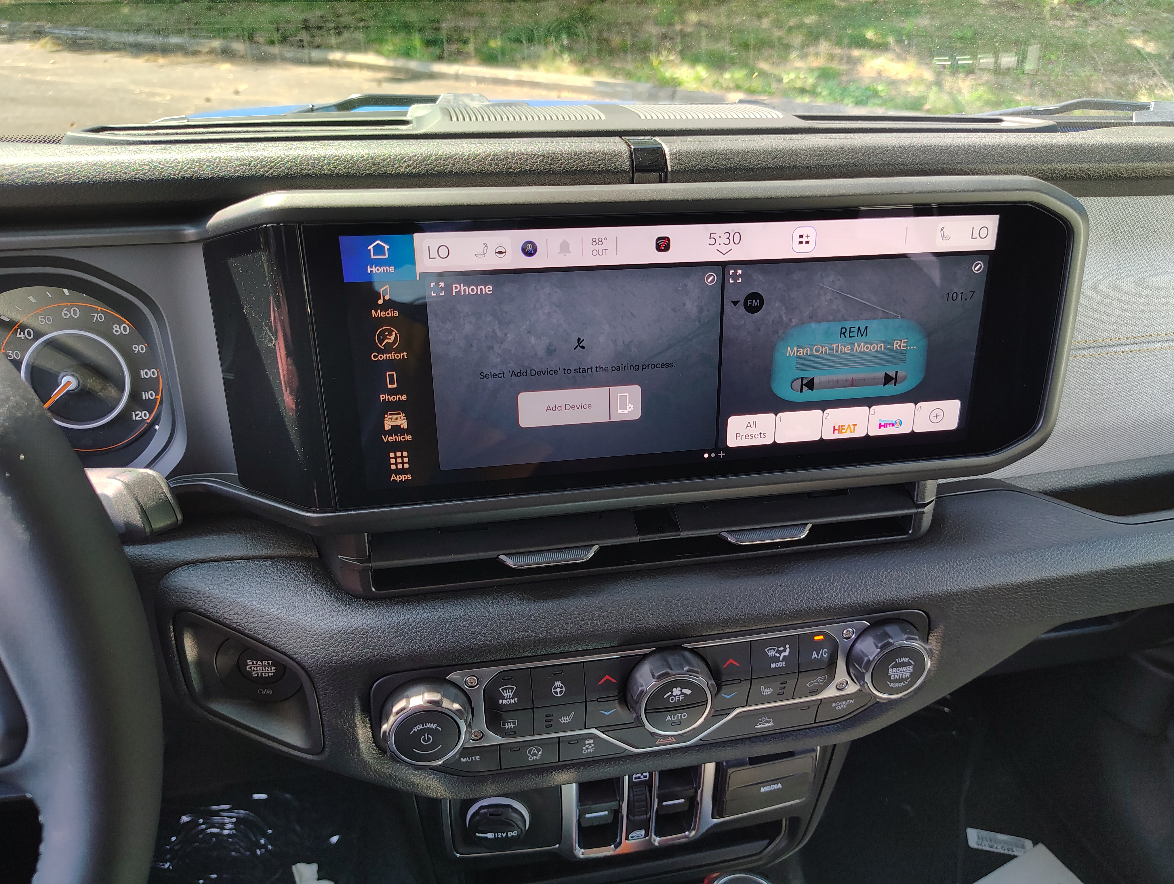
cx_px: 587
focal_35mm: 24
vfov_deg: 56.9
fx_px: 815
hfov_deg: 71.5
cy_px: 442
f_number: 1.8
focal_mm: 5.56
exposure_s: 1/120
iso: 672
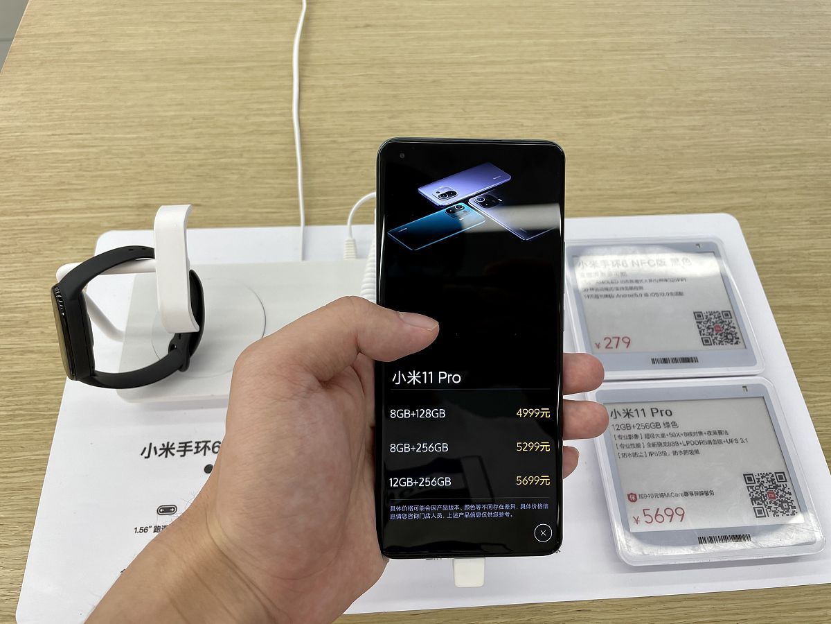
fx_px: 624
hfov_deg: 67.3
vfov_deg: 53.1
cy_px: 312
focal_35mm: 26
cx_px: 416
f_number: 1.6
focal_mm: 4.2
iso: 40
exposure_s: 1/100
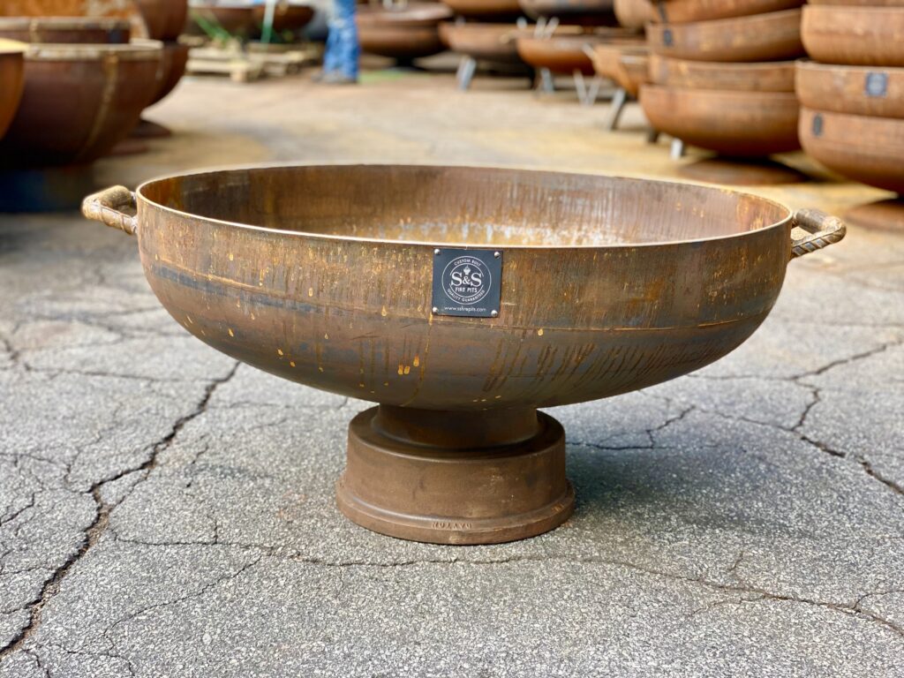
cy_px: 339
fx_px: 1358
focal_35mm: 52
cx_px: 452
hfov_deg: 36.8
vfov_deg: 28.0
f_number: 2
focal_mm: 6
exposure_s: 1/122
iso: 32
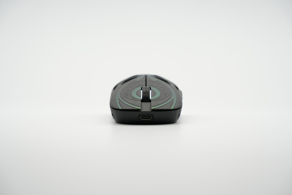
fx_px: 568
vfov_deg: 19.5
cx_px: 146
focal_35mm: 70
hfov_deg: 28.8
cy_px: 98
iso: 1000
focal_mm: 70
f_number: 5
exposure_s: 1/60
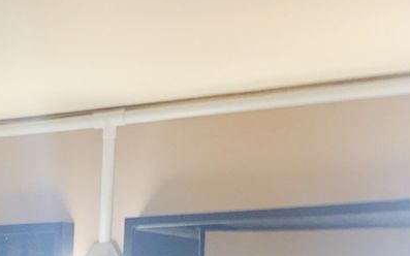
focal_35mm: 124
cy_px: 523
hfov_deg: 16.1
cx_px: -96
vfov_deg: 9.8
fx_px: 1385
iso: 40
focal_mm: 4.15
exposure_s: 1/60
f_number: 2.2
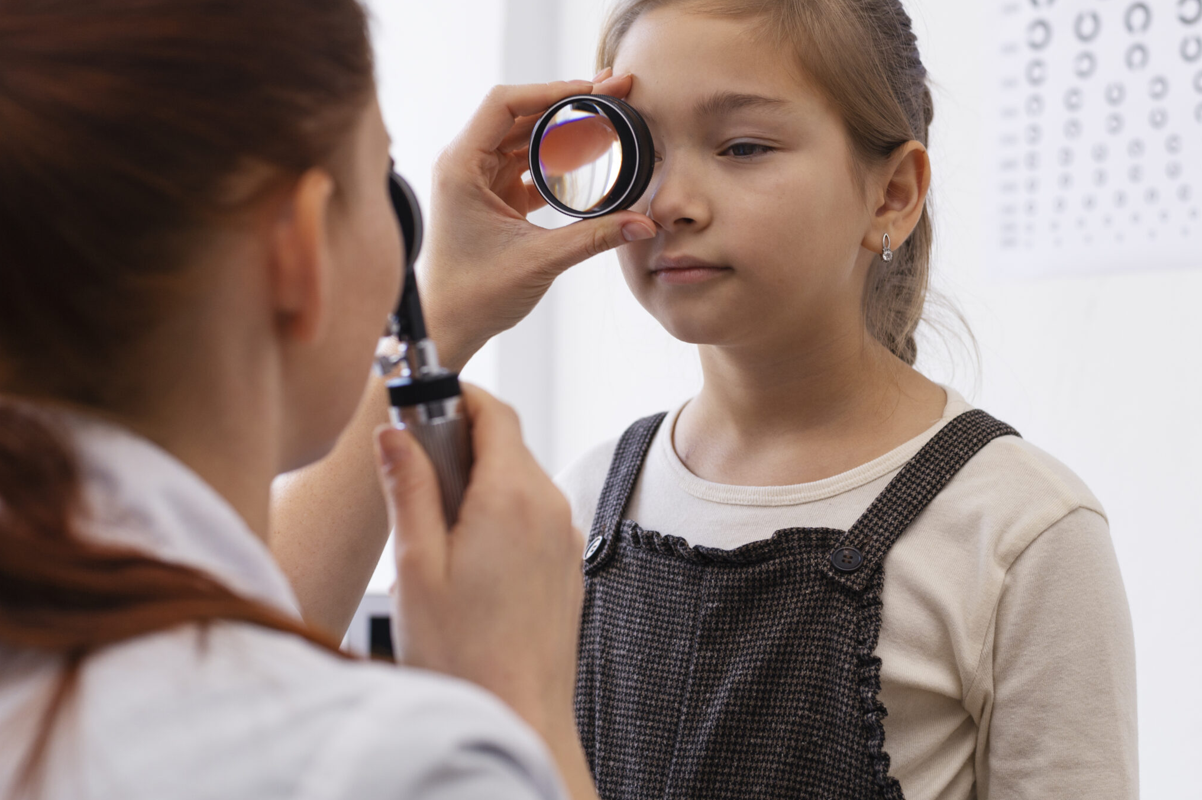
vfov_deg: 21.5
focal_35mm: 63
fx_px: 2102
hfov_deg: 31.9
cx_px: 636
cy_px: 379
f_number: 4
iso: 400
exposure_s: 1/200
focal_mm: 50
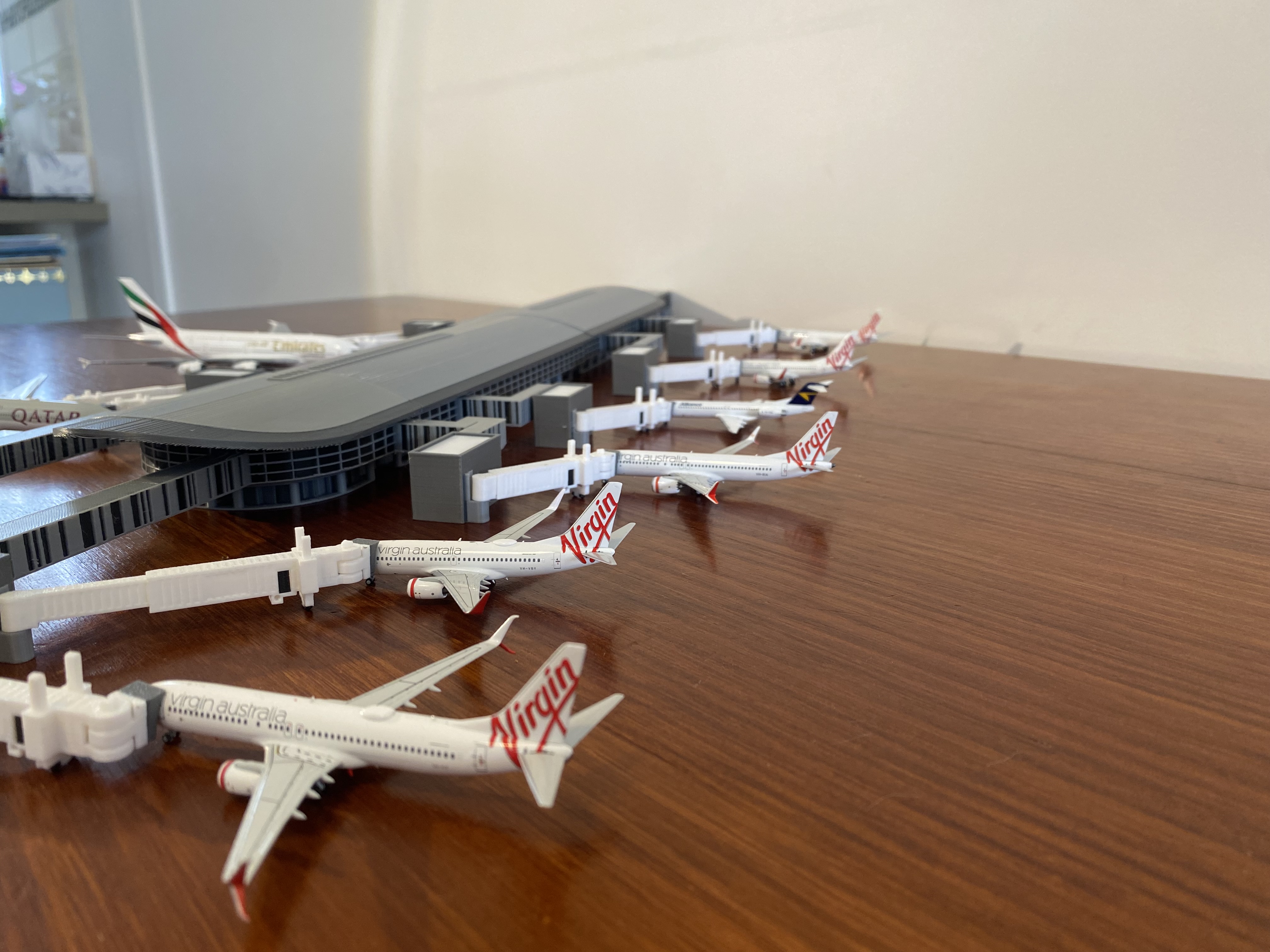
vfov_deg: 53.1
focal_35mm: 26
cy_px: 476
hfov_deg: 67.3
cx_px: 635
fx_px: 954
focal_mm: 4.25
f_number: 1.8
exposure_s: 1/100
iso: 125
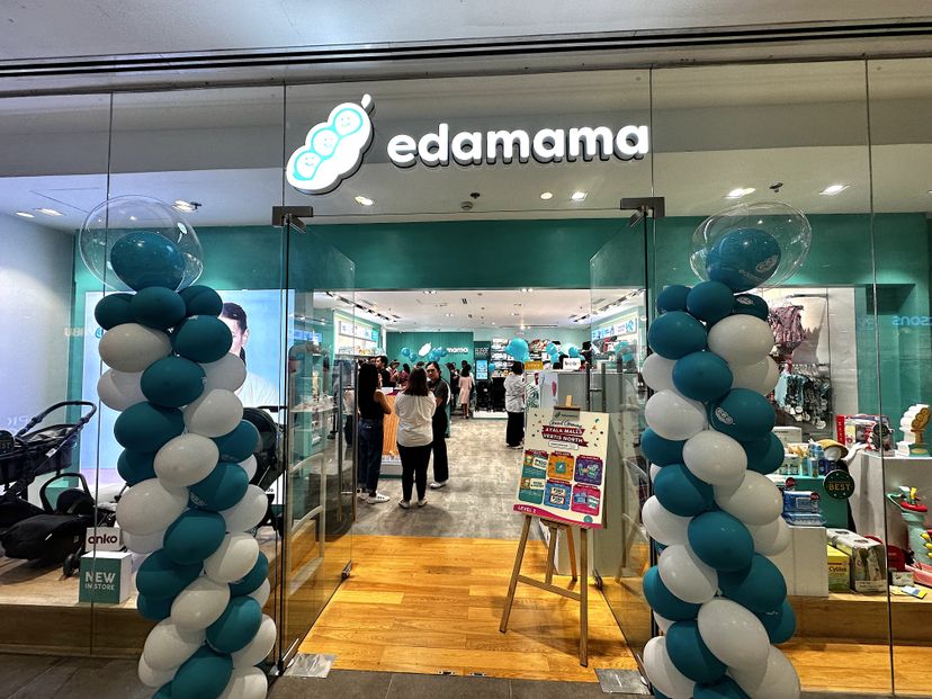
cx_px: 466
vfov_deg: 85.7
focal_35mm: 14
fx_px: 377
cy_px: 350
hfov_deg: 102.1
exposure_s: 1/120
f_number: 2.2
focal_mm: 2.22
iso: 100
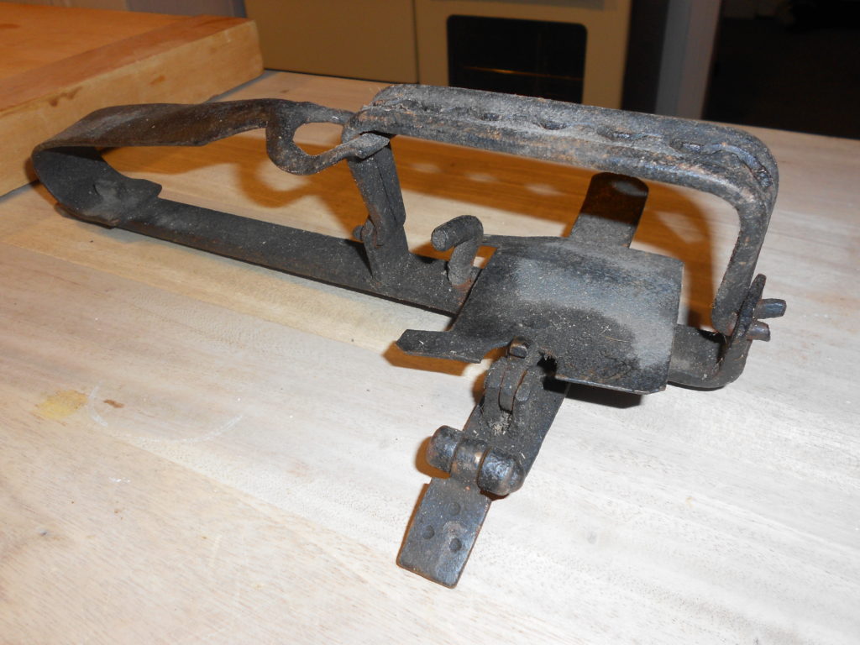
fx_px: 720
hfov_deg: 61.7
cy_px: 322
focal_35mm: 29
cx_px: 430
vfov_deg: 48.2
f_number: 3.4
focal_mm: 5.1
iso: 80
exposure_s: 1/25
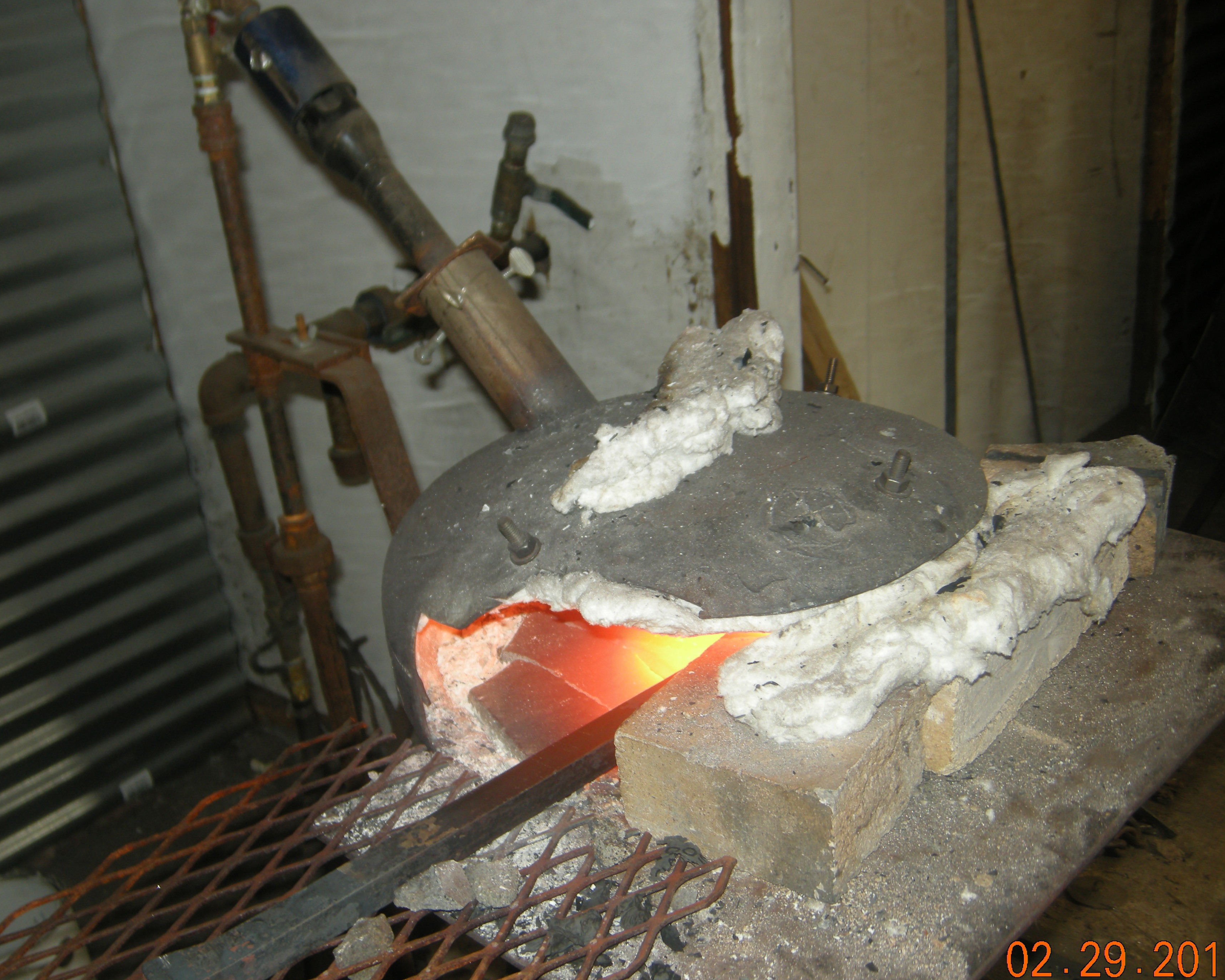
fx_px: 1450
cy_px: 534
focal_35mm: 40
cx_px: 596
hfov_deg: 45.8
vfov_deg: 37.3
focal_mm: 7.5
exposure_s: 1/60
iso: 64
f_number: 2.7
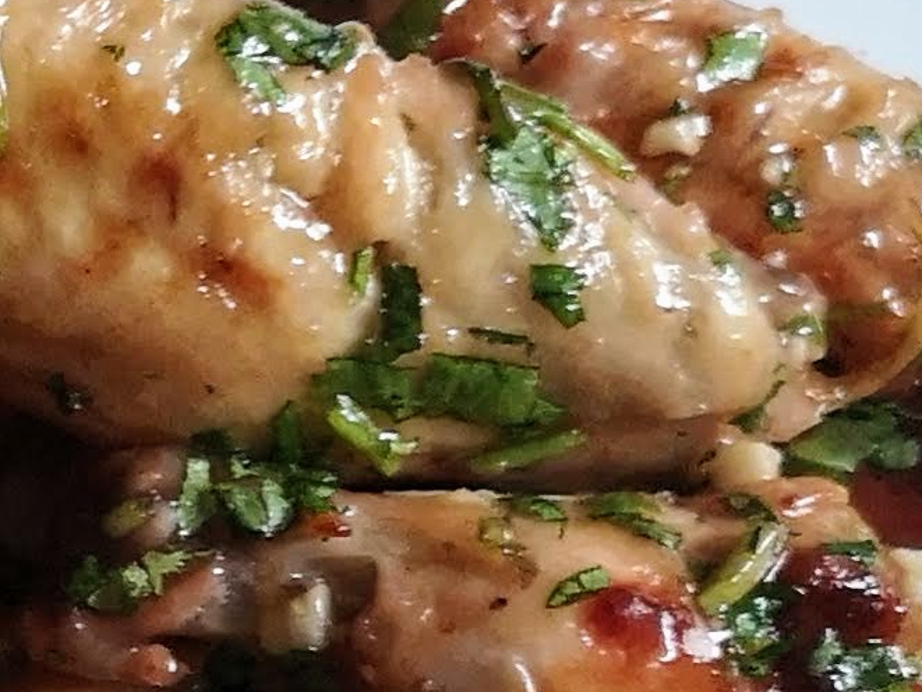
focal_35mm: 149
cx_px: -827
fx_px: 3969
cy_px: 438
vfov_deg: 10.0
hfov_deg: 12.0
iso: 400
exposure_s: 1/100
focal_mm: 5.58
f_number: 1.8
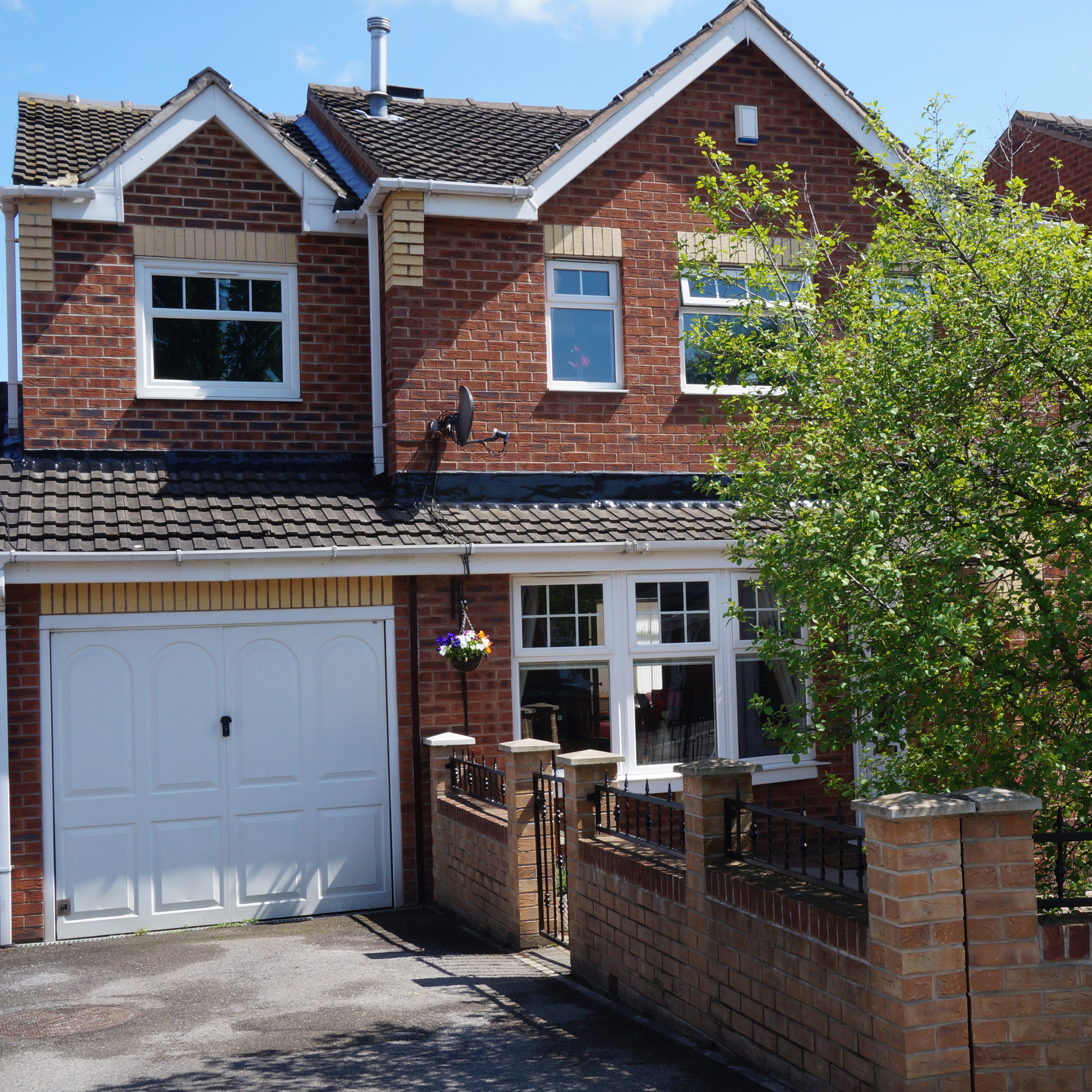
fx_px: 1593
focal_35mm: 45
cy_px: 551
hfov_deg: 37.4
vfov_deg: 37.8
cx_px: 730
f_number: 16
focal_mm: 23
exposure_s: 1/100
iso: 200
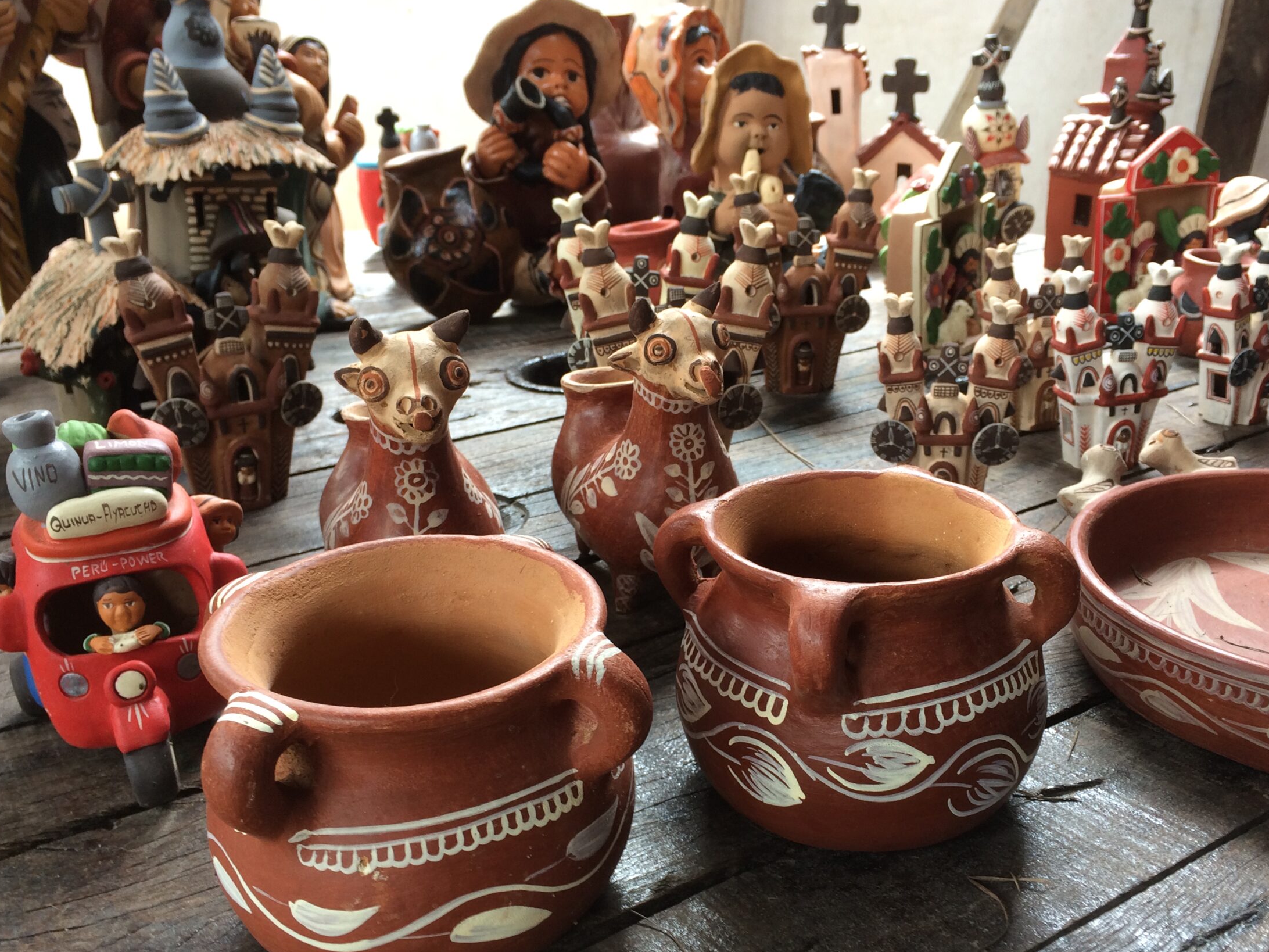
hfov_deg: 53.9
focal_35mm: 34
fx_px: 1246
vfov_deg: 41.7
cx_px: 673
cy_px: 535
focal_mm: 4.15
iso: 40
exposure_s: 1/60
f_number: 2.2
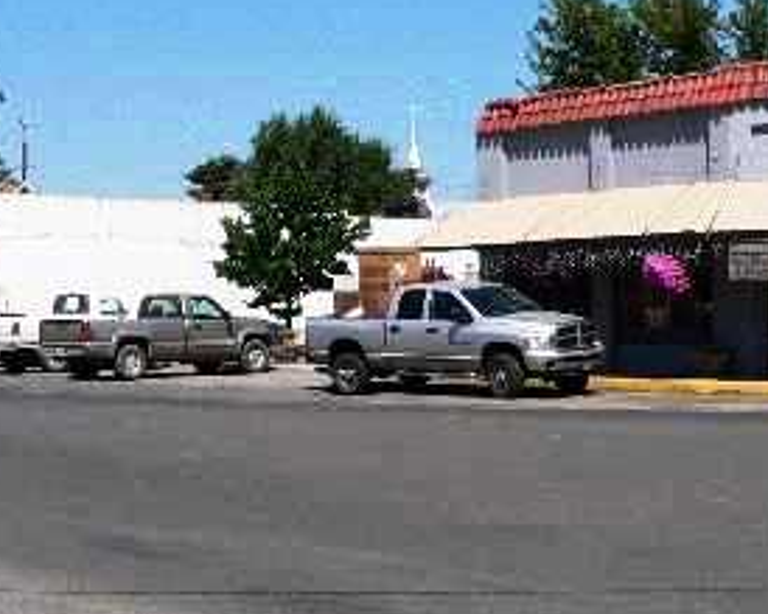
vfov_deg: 18.5
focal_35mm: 82
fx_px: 1863
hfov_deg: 22.2
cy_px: 121
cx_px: -45
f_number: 5.2
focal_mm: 6
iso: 80
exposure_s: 1/500
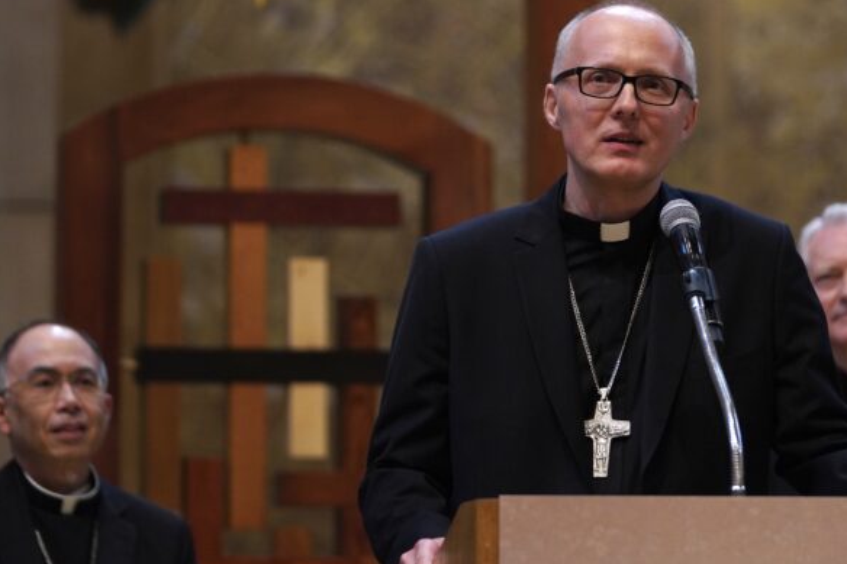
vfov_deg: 6.9
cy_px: 99
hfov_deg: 10.3
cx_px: 553
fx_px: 4704
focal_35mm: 200
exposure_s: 1/250
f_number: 2.8
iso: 2000
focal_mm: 114
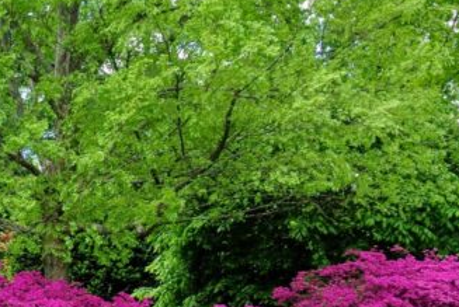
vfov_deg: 14.0
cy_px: 303
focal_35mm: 97
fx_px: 1238
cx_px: -104
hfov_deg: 19.6
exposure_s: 1/160
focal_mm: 11.8
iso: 100
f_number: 3.8
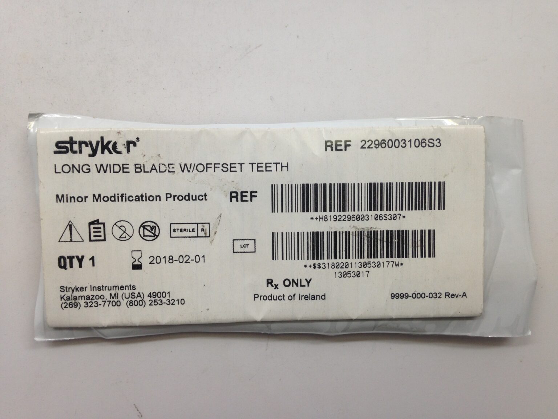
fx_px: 532
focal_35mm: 33
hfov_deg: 55.4
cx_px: 279
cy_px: 210
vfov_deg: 42.9
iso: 50
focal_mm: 4.12
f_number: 2.4
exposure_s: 1/40
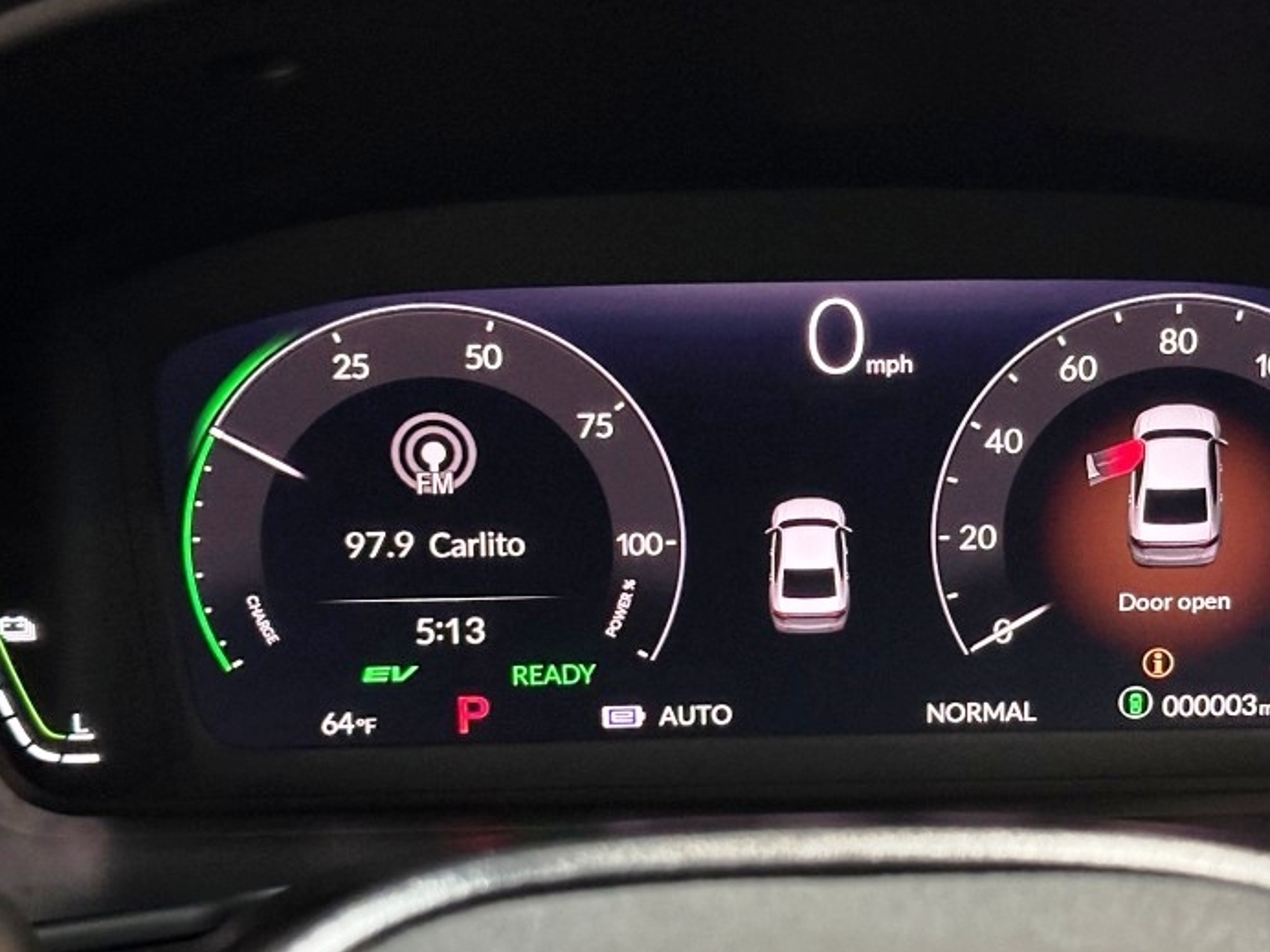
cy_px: 479
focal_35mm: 71
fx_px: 2605
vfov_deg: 20.7
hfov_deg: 27.2
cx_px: 848
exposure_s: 1/24
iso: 640
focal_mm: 6.86
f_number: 1.78
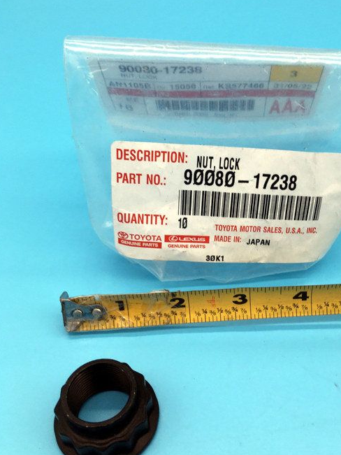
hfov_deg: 37.5
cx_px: 215
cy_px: 234
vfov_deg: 49.0
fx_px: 499
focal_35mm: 38
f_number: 2.2
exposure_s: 1/120
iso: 40
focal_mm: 4.15
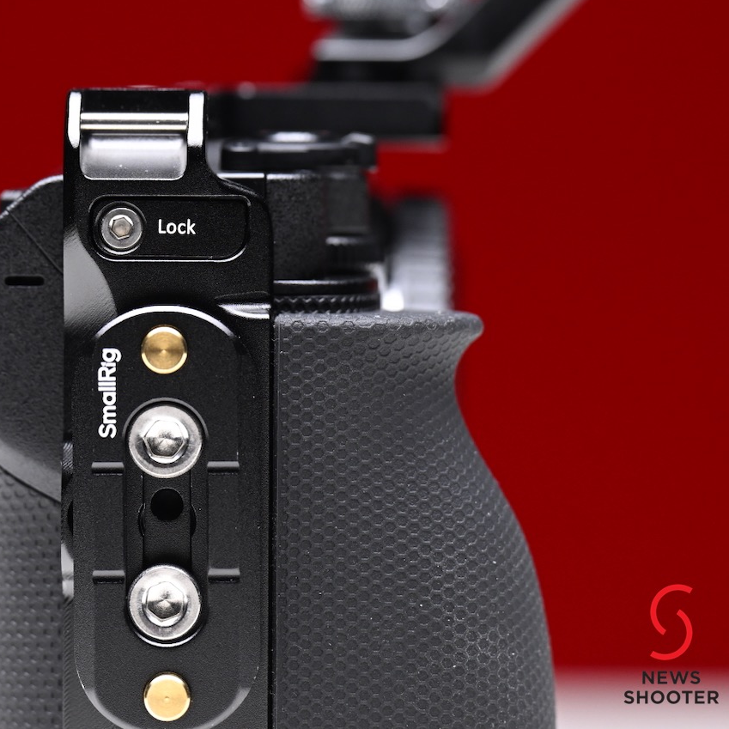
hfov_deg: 6.5
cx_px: 208
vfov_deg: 6.5
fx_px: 6409
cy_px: 364
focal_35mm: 269
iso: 800
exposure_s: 1/80
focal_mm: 140
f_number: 5.6
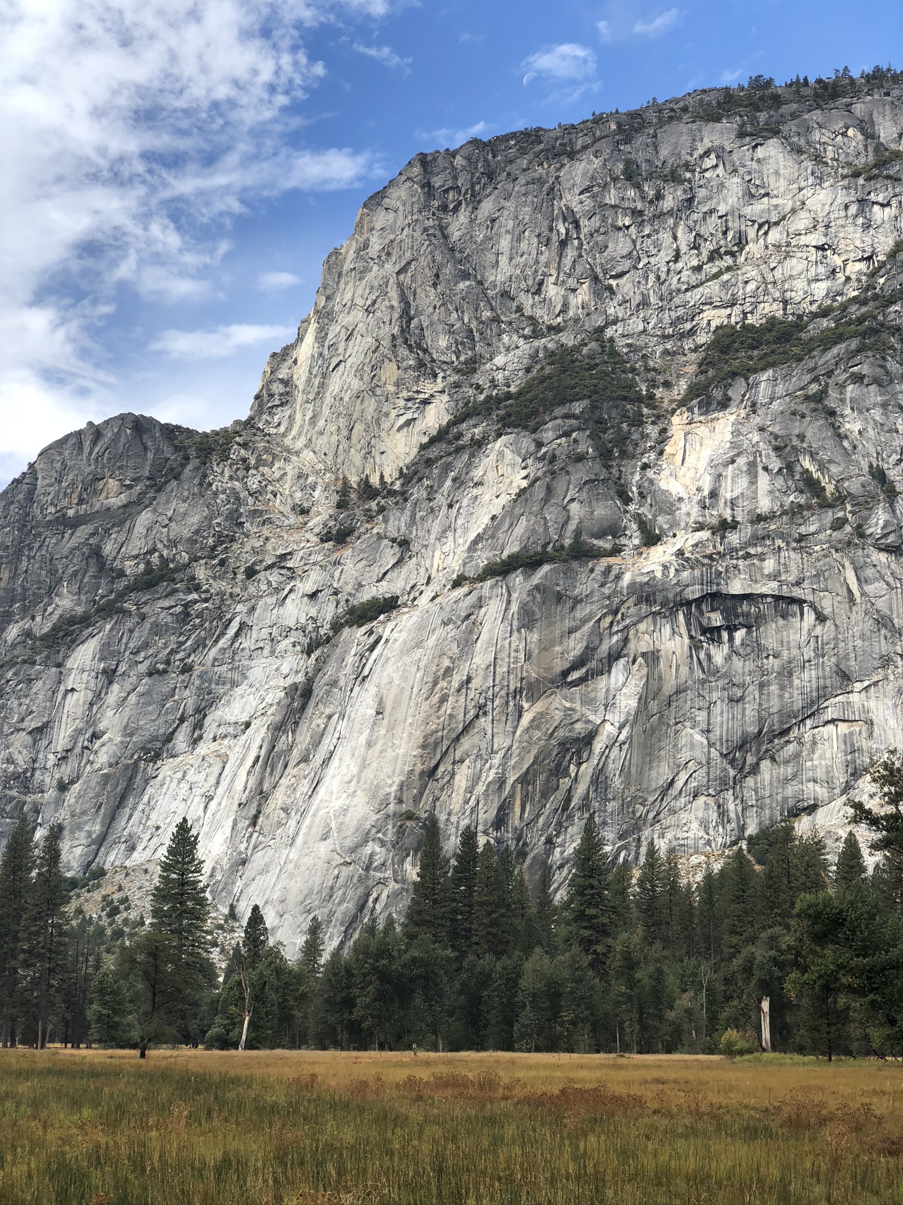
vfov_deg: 36.8
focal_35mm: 52
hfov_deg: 28.0
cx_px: 452
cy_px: 602
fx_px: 1809
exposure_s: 1/592
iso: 16
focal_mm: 6
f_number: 2.4
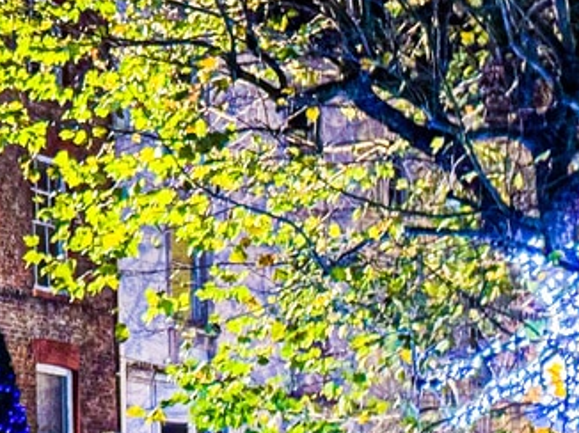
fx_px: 2524
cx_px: -87
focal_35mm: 151
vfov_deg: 9.8
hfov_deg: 12.8
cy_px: 389
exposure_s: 1/20
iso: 800
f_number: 1.8
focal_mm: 6.86
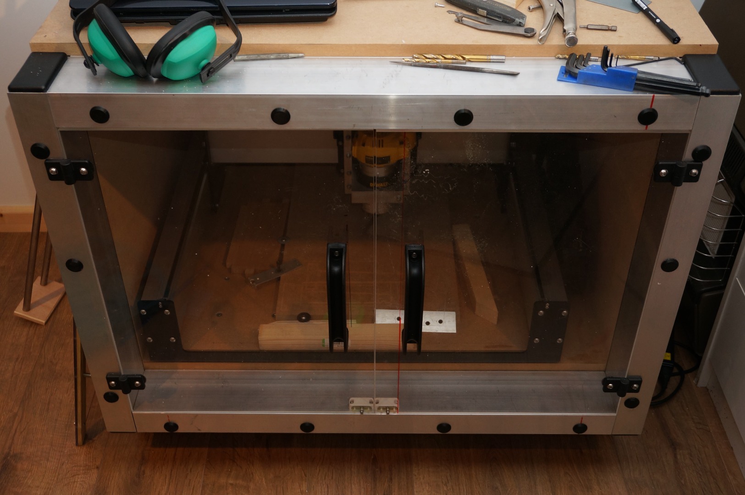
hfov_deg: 48.0
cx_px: 372
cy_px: 248
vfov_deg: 32.9
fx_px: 837
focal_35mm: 40
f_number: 4.5
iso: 400
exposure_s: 1/60
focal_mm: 27
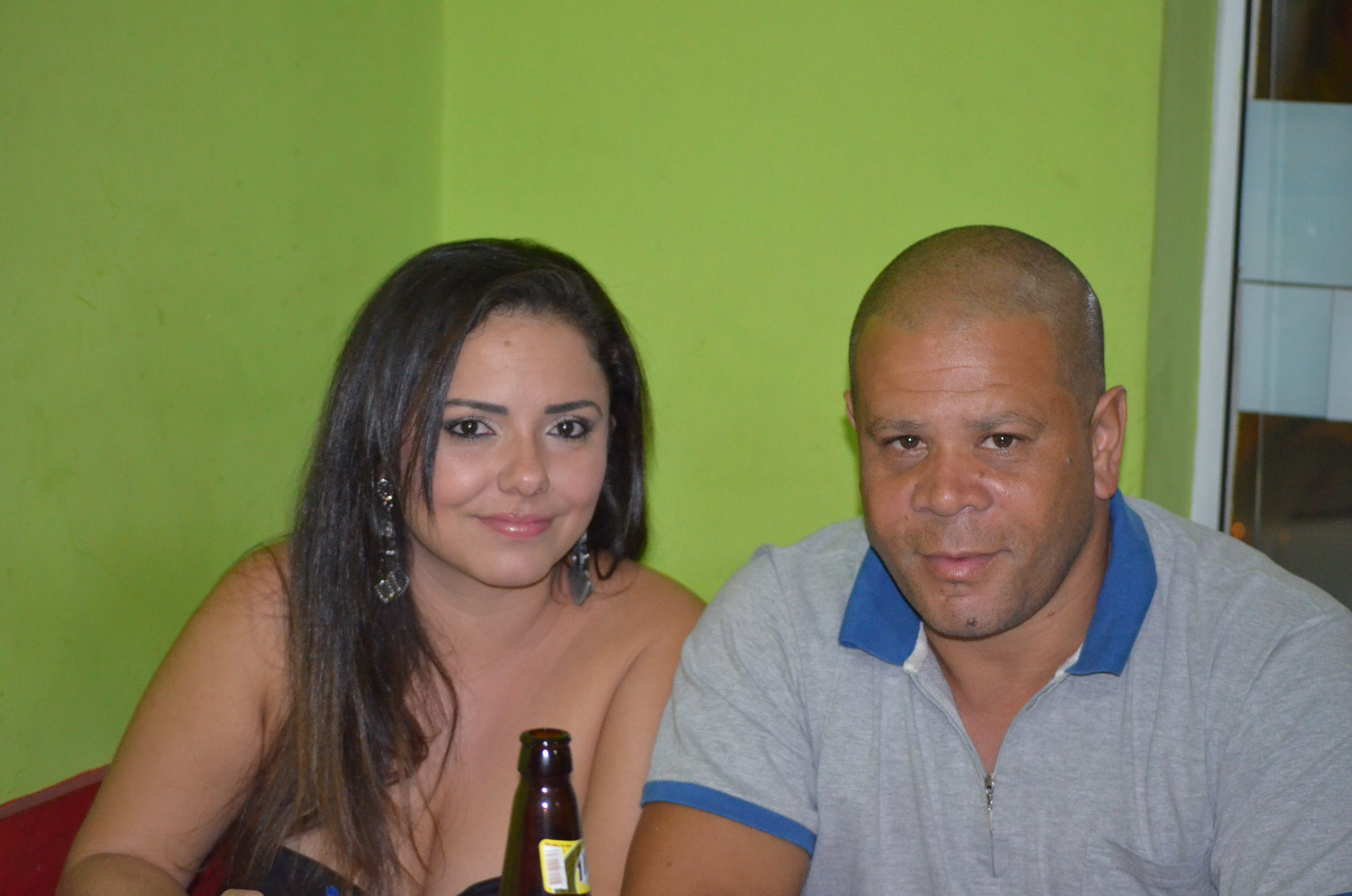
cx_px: 676
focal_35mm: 82
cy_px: 448
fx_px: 3092
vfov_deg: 16.5
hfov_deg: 24.7
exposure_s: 1/60
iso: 3200
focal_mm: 55
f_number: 4
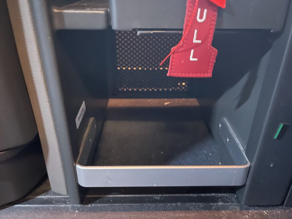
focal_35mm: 26
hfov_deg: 67.3
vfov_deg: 53.1
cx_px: 146
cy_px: 110
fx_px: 219
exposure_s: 1/5
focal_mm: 5.1
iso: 3200
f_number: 1.6
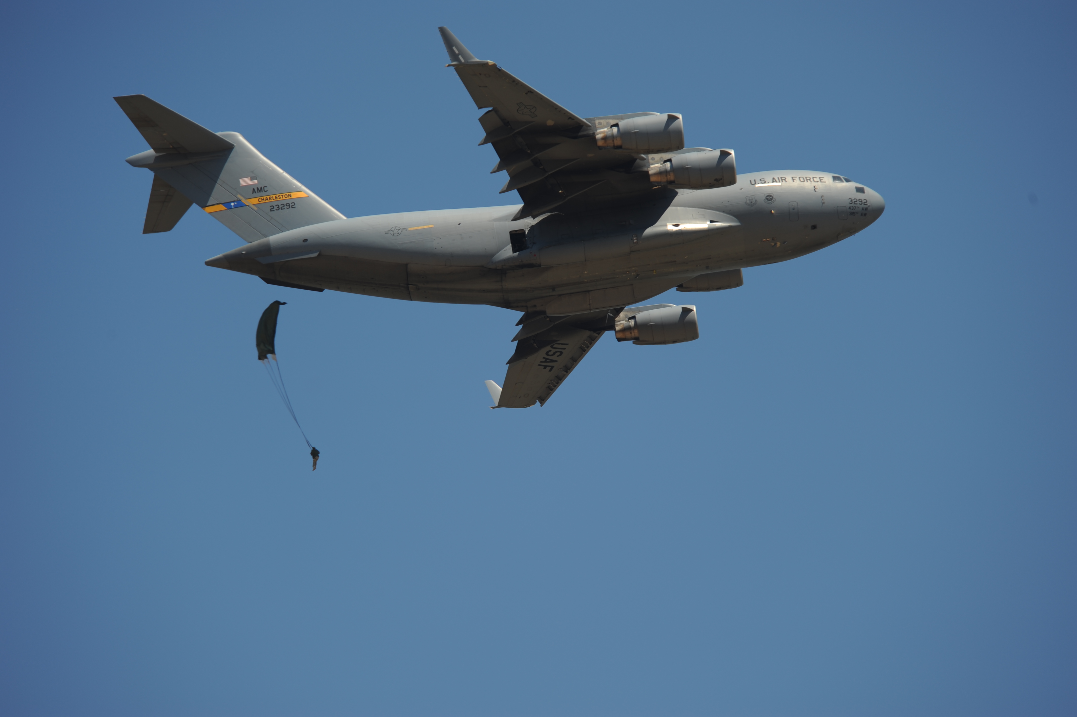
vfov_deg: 5.3
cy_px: 358
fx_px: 7773
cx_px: 538
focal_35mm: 260
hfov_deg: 7.9
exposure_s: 1/800
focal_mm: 260
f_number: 5.6
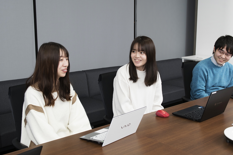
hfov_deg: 39.6
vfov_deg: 27.0
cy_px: 75
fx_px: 324
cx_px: 118
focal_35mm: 50
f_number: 5
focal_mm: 32
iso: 400
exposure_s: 1/100
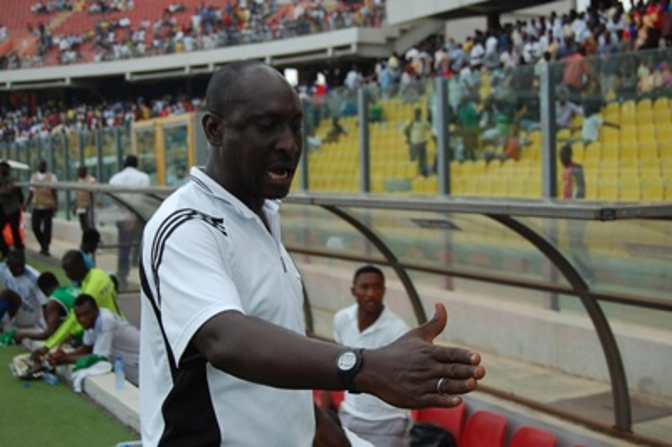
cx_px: 336
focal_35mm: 57
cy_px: 224
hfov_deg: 35.1
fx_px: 1063
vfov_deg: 23.7
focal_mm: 38
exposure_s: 1/125
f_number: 5.6
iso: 250
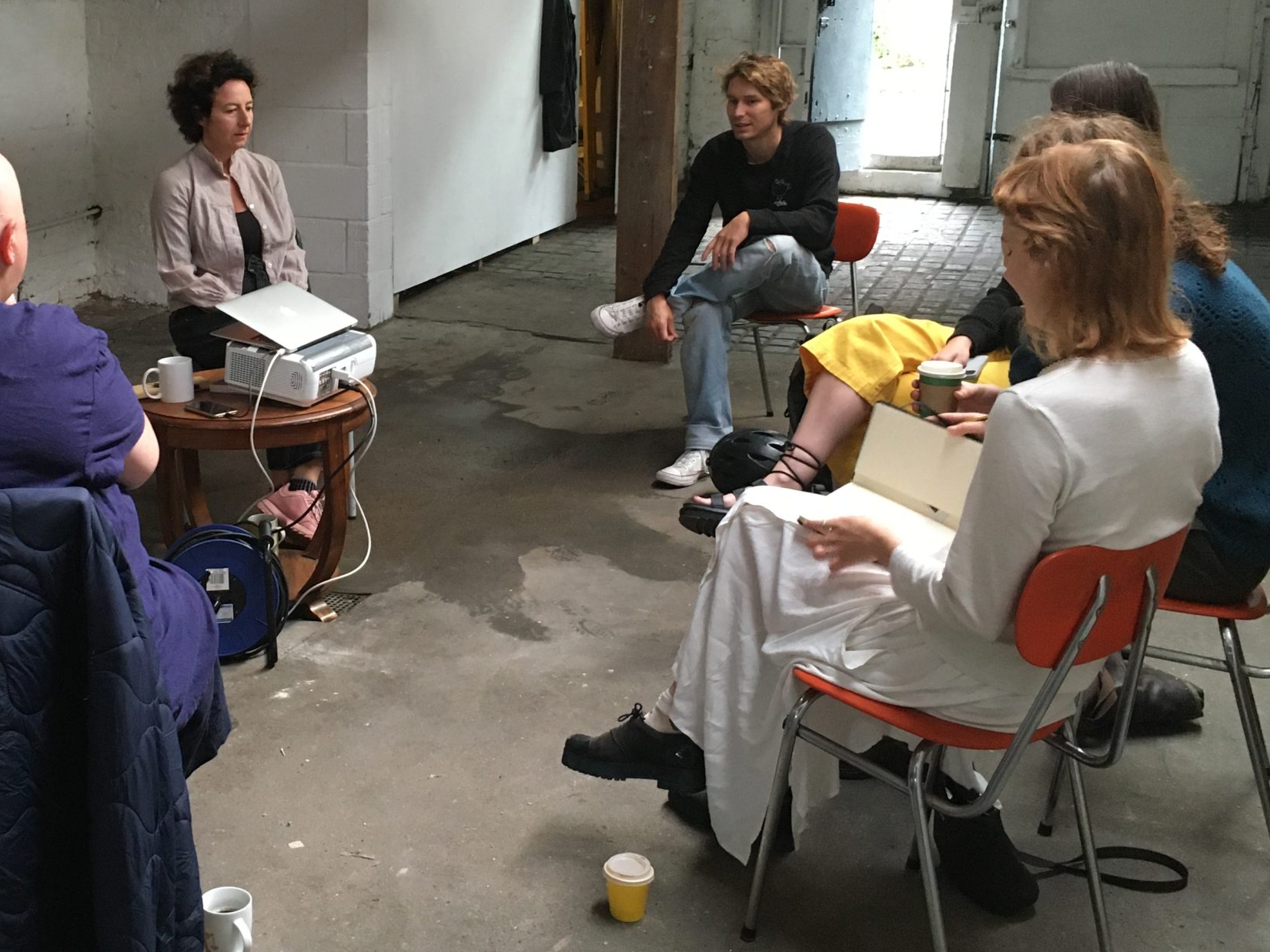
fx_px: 1651
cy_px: 373
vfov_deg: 32.1
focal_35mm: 45
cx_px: 359
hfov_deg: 41.2
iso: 250
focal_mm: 4.15
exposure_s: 1/33
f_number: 2.2
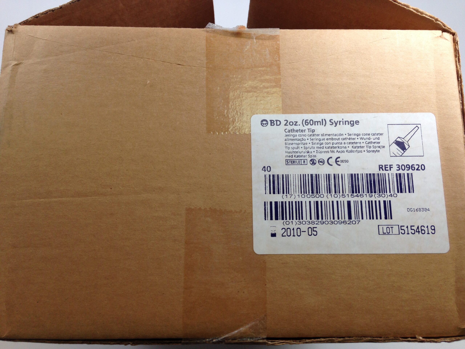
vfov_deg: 42.9
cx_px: 232
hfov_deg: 55.4
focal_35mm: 33
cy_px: 174
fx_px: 443
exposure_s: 1/40
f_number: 2.4
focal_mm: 4.12
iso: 50
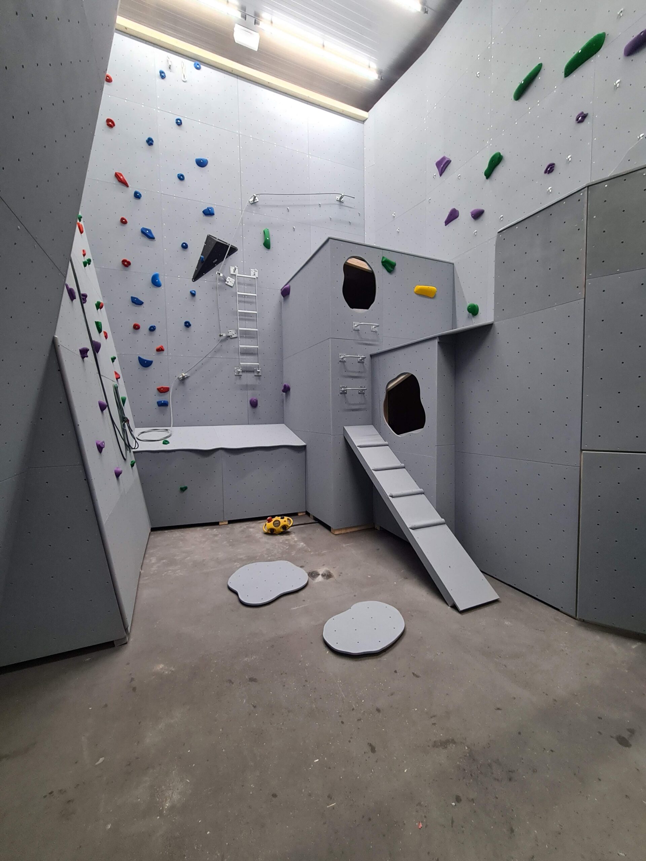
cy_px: 430
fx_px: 323
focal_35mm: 13
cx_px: 323
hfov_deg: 89.9
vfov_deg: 106.2
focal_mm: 2.2
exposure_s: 1/33
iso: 320
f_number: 2.2
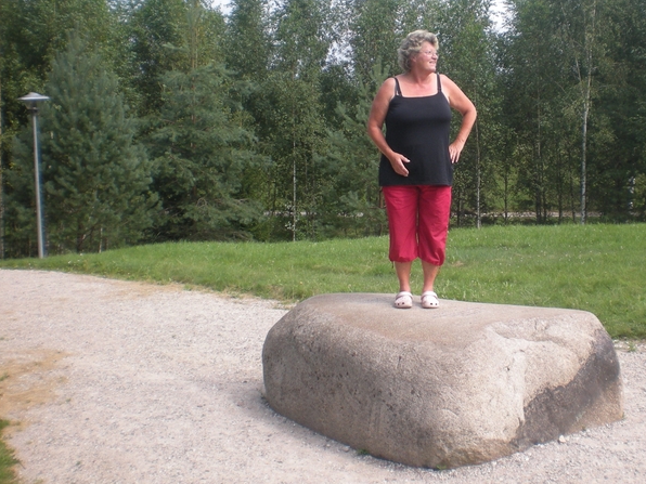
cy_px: 233
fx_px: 952
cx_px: 417
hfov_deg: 37.2
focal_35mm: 51
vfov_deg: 28.6
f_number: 4.6
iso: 64
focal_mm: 6.3
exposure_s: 1/194
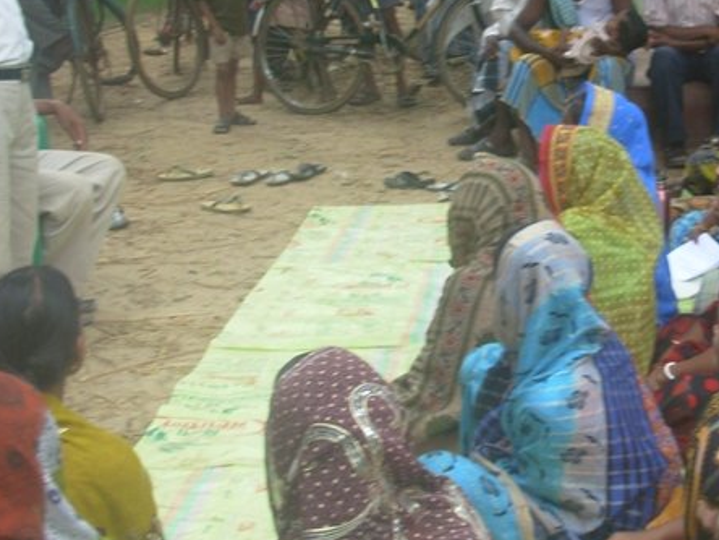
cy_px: 153
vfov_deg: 19.0
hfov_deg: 24.9
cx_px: 568
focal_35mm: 77
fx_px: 1599
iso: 50
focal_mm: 6.3
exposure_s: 1/64
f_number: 2.9
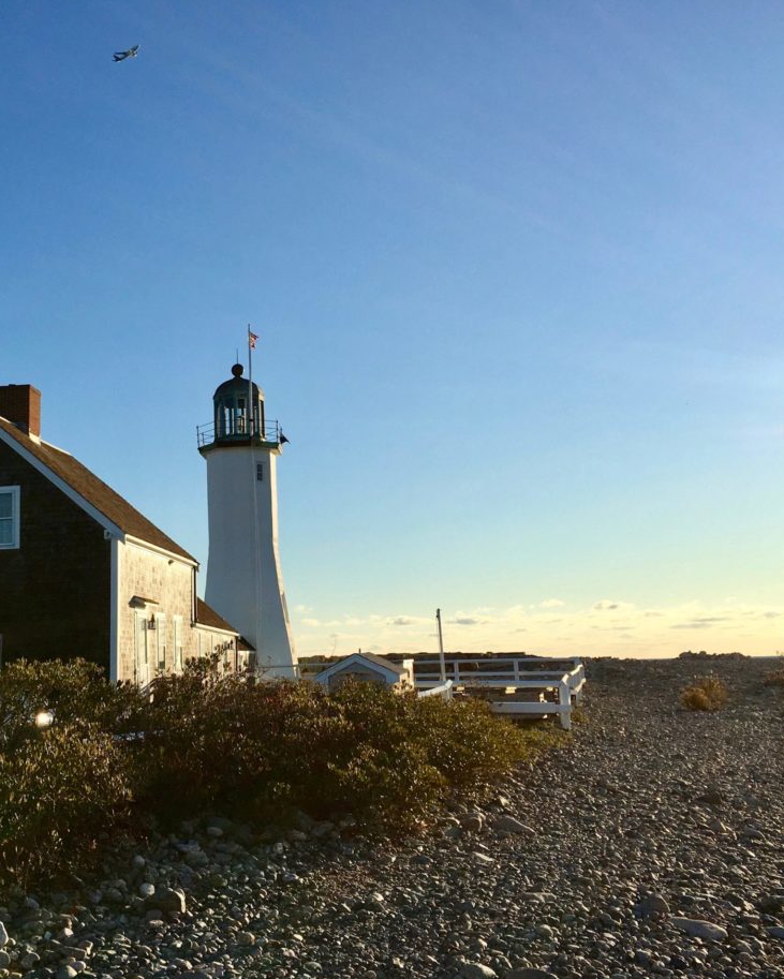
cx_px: 237
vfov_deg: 47.9
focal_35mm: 38
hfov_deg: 38.5
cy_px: 487
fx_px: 1102
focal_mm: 4.15
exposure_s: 1/2198
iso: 25
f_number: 2.2
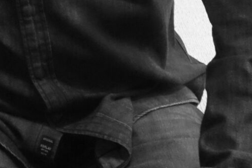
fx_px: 1771
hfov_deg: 7.7
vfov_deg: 5.3
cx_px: -311
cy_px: -169
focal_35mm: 253
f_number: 3.2
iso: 800
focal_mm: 18
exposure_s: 1/20
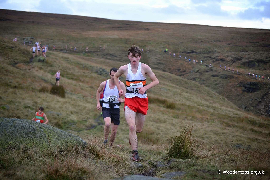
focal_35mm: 105
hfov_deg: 19.5
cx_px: 135
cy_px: 90
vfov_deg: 13.0
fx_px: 788
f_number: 4.2
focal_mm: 70
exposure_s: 1/500
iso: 400
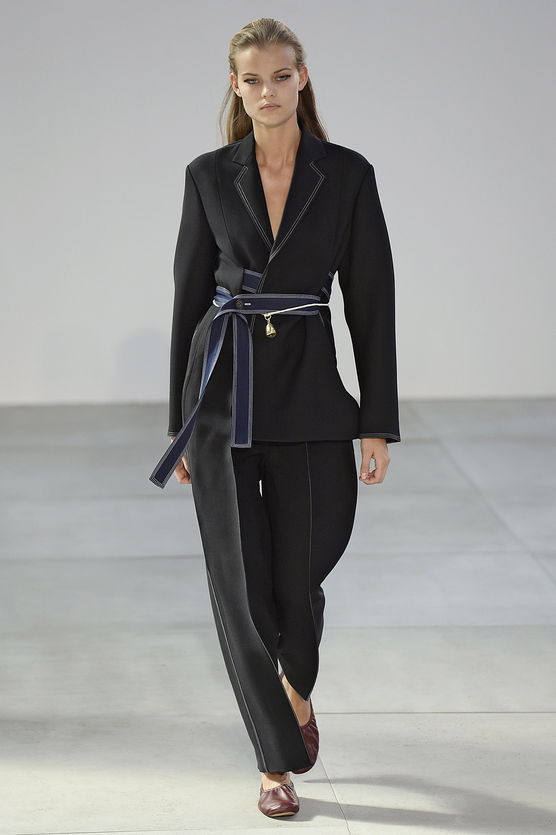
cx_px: 278
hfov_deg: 6.9
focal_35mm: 200
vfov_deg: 10.3
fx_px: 4638
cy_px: 418
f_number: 4
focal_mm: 200
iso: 640
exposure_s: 1/1600
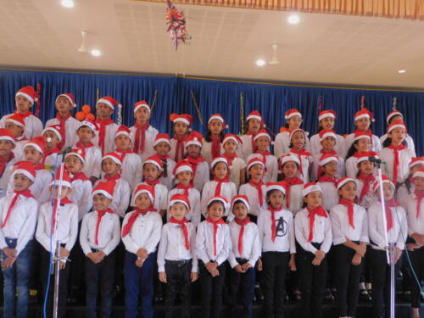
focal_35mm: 33
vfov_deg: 42.9
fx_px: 404
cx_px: 212
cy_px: 159
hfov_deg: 55.4
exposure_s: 1/30
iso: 360
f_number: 3.6
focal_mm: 5.9
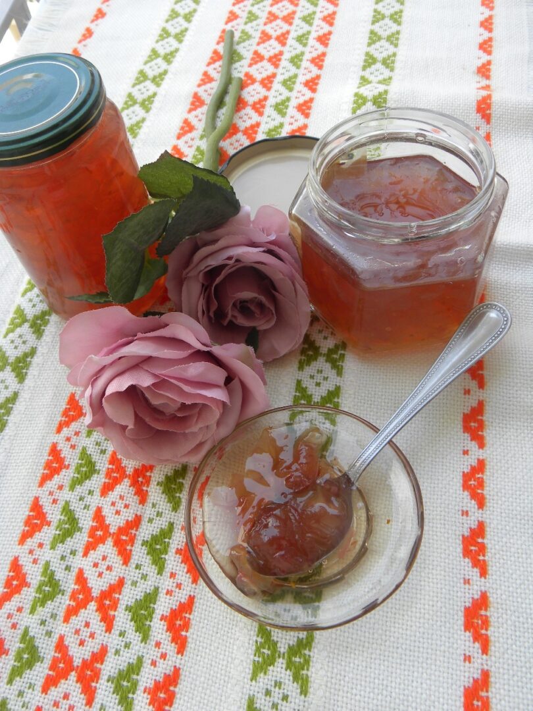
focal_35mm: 33
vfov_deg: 55.4
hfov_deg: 42.9
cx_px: 266
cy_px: 356
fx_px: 677
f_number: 3.5
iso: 64
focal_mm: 5.9
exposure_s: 1/117
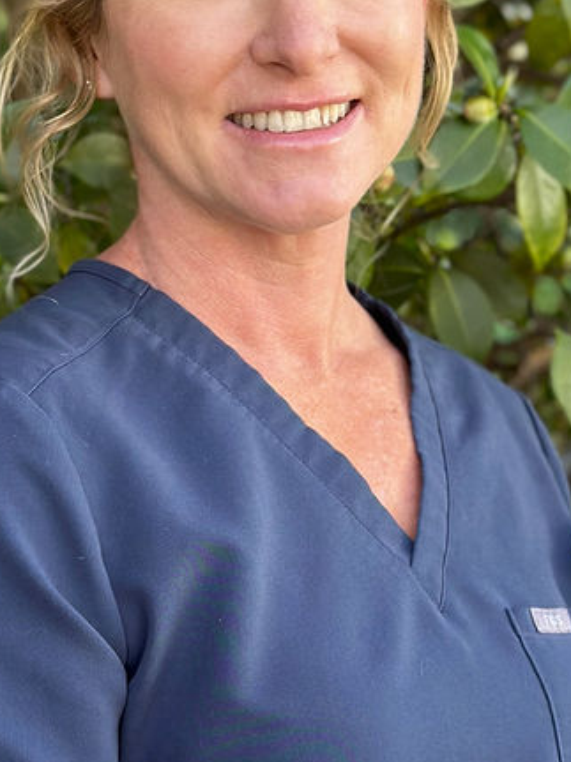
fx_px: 2090
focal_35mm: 95
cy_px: 383
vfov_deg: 20.7
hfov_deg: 15.5
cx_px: 228
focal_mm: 6.86
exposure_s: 1/426
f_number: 1.78
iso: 80
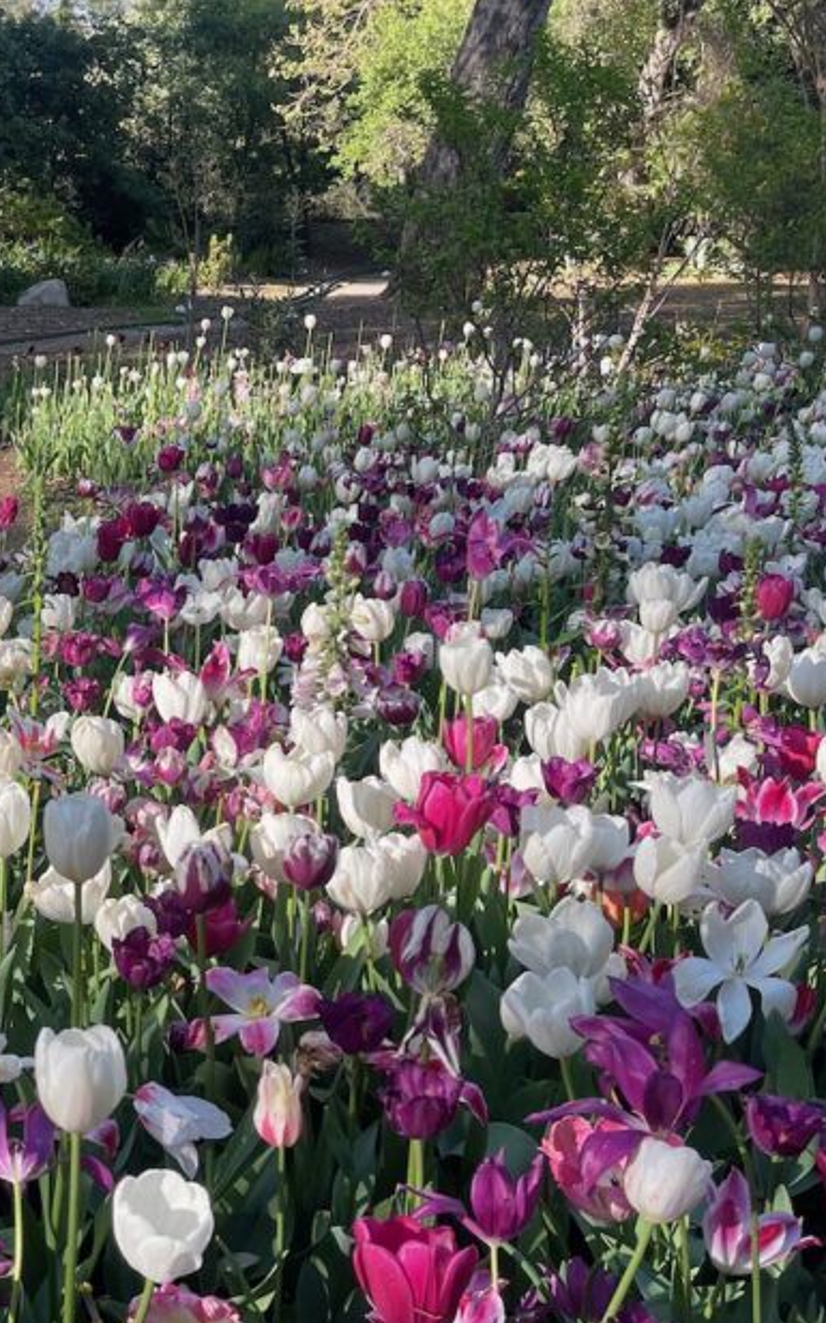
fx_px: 1587
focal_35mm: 44
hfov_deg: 25.4
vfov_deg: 45.3
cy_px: 650
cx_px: -232
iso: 32
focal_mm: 5.1
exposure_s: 1/430
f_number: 1.6
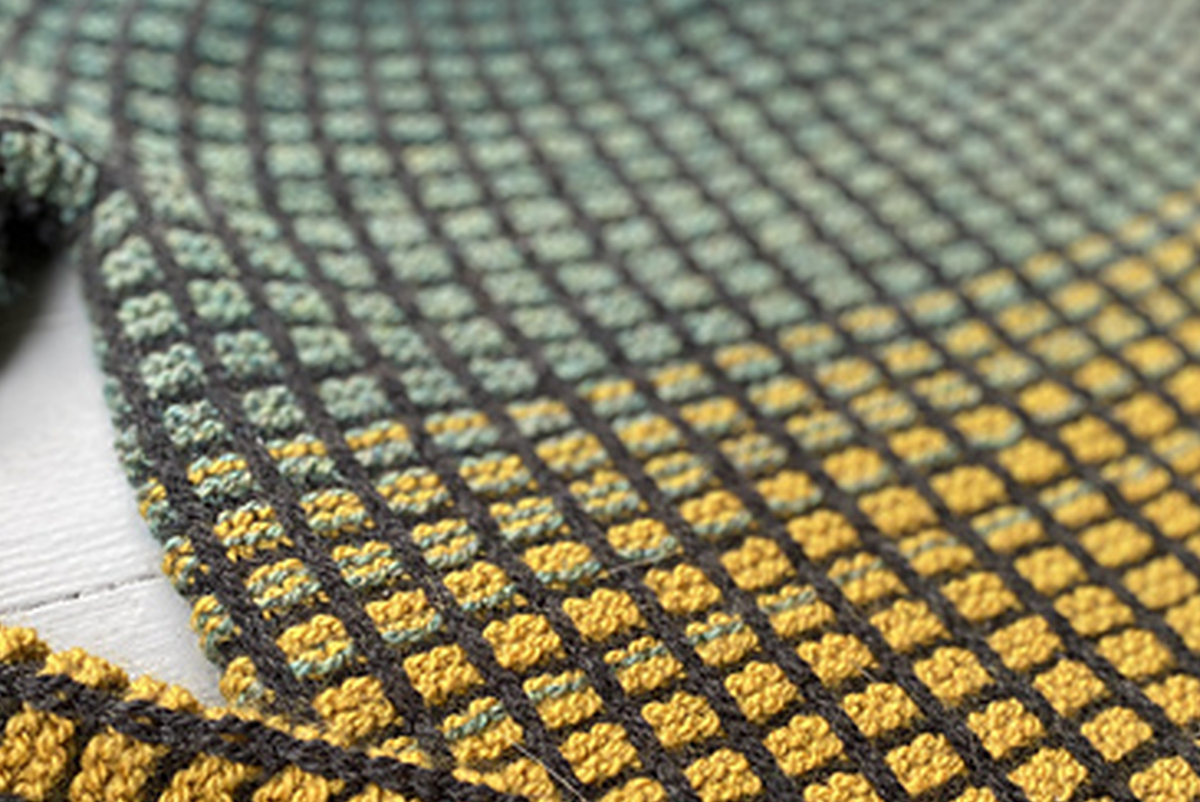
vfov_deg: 35.8
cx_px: 590
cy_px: 513
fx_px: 1234
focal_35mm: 37
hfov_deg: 51.8
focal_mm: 4.25
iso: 80
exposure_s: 1/122
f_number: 1.8
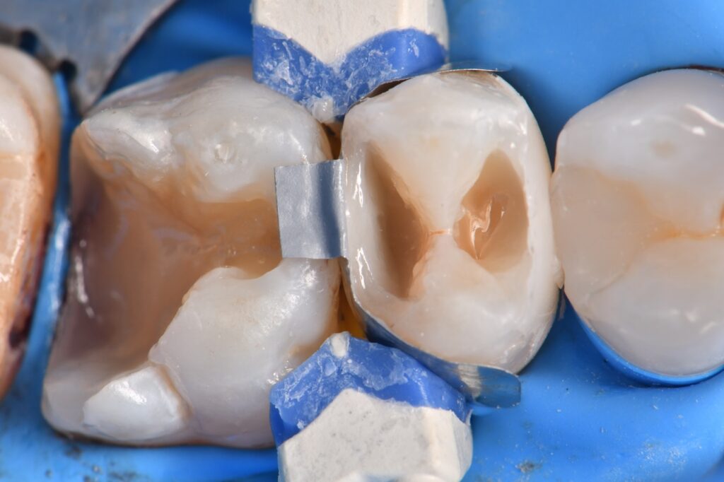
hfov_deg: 13.1
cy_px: 241
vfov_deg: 8.7
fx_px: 3156
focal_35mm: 157
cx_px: 362
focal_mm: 105
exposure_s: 1/160
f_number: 32
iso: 200
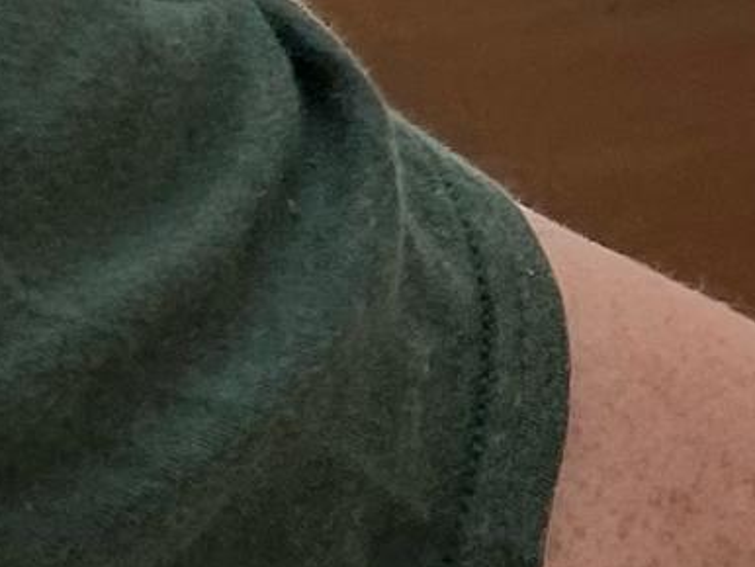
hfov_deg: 8.2
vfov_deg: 7.1
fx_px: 4409
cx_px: 2296
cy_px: -557
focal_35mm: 202
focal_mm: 4.25
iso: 32
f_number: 1.8
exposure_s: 1/1300
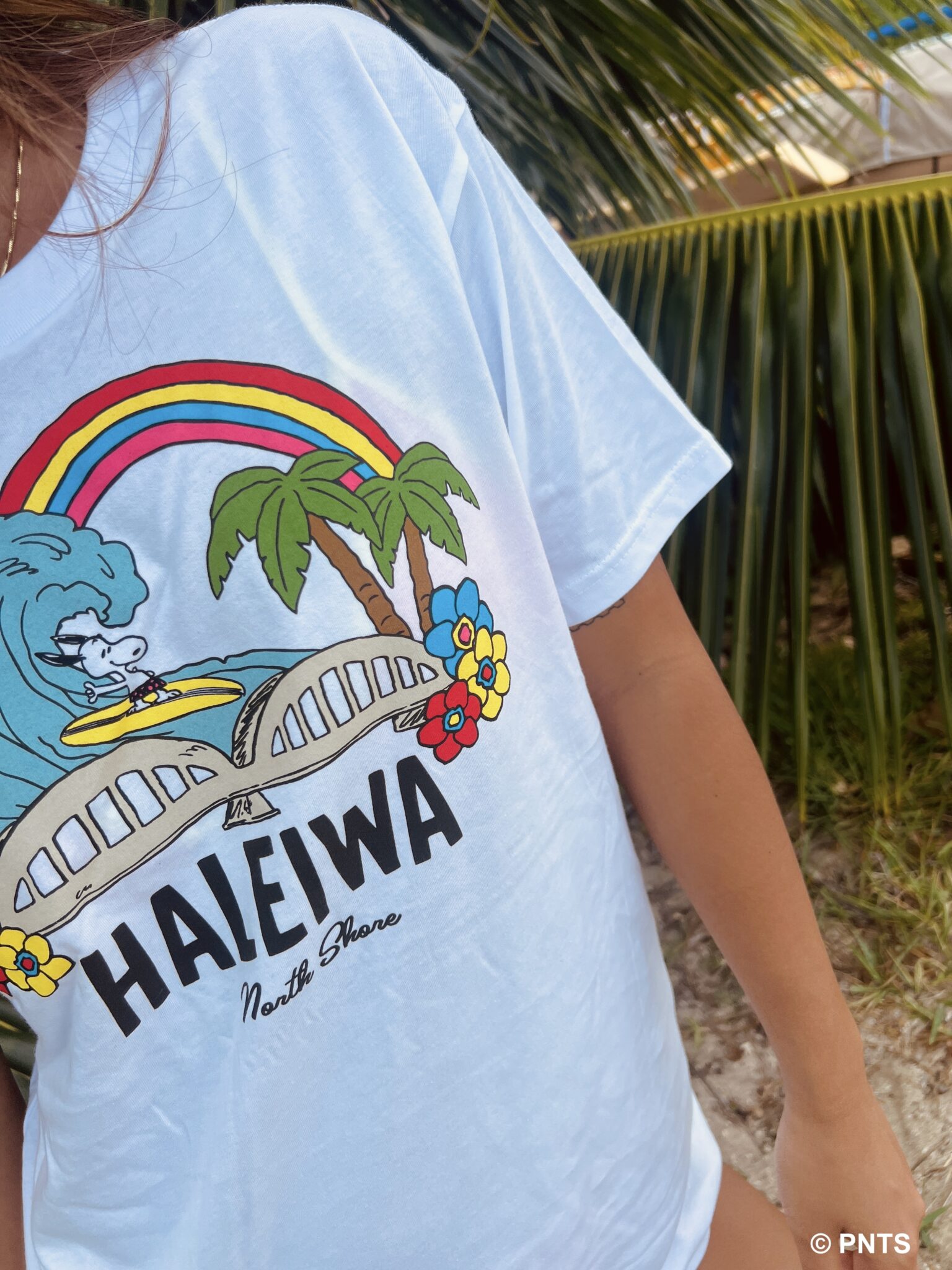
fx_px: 953
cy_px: 635
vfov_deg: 67.3
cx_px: 476
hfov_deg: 53.1
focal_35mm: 26
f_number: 1.5
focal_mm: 5.7
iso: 50
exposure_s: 1/2252
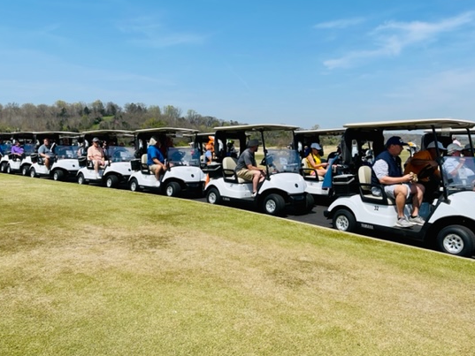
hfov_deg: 58.3
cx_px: 244
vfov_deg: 45.5
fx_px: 425
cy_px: 174
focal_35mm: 31
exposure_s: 1/4717
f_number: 1.6
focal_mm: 5.1
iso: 32
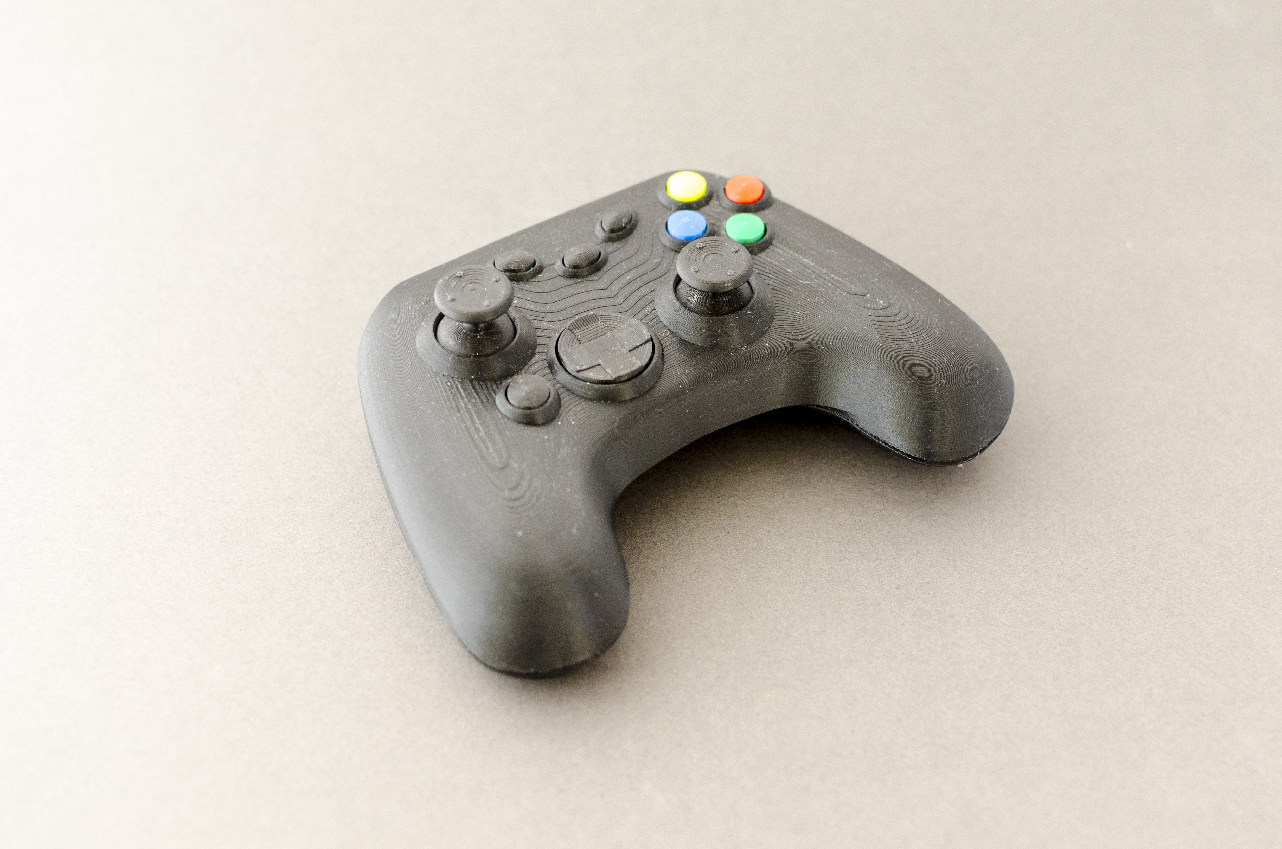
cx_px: 641
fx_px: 1866
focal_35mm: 52
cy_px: 424
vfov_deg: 25.6
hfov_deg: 37.9
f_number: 3.5
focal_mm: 35
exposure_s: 1/80
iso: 1000
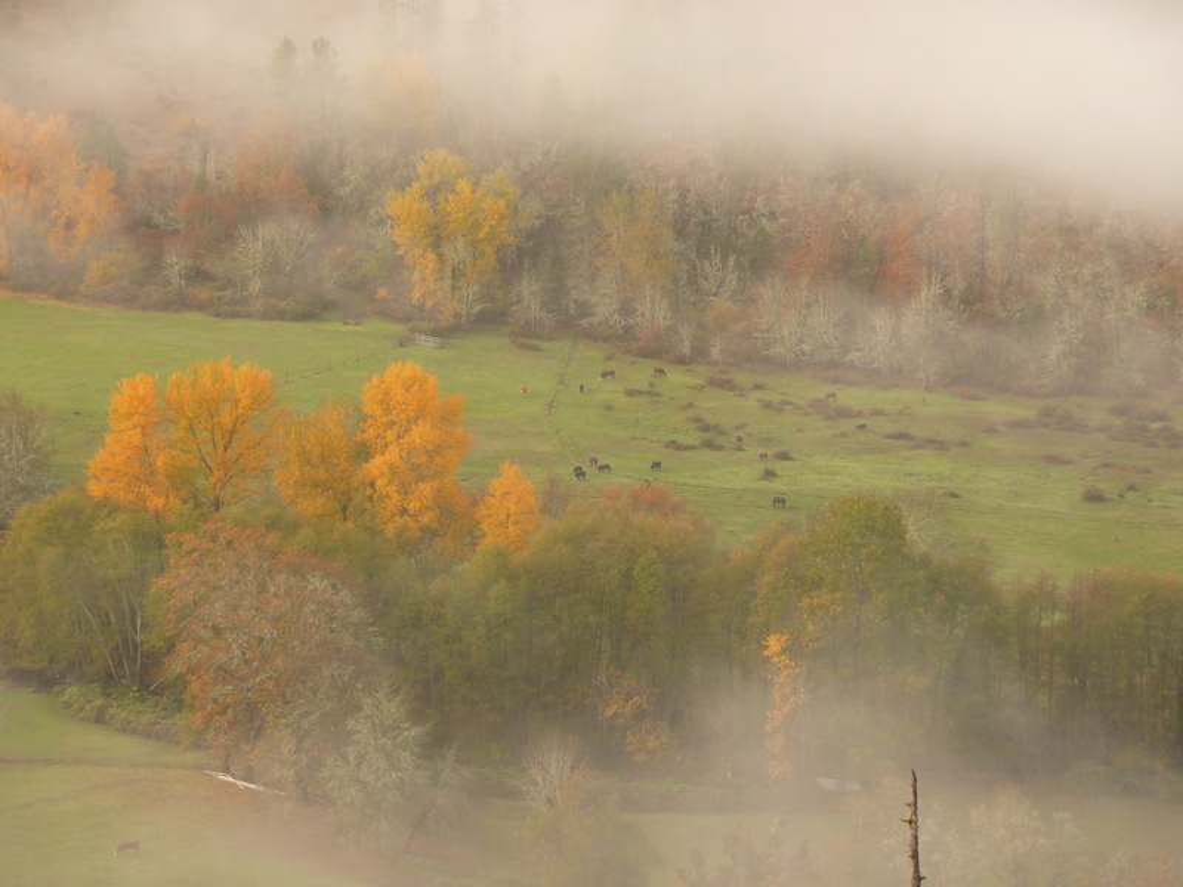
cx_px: 592
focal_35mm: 170
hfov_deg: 11.6
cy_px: 444
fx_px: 5810
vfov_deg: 8.7
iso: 100
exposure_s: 1/50
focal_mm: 27.9
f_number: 4.8
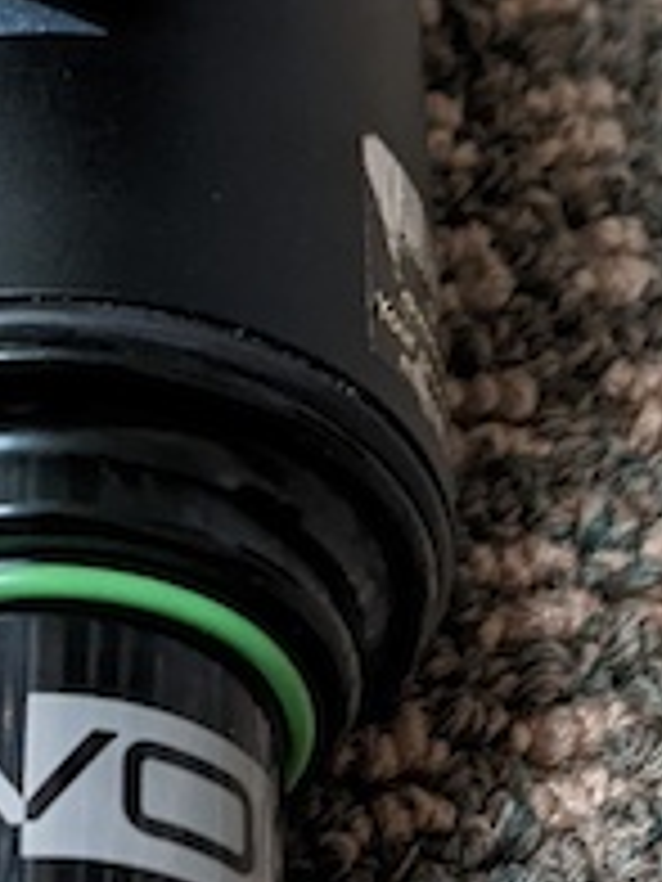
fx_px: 2805
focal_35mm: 110
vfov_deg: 17.8
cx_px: 180
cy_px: 670
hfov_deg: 13.4
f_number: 1.73
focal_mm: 4.38
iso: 532
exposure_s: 1/40
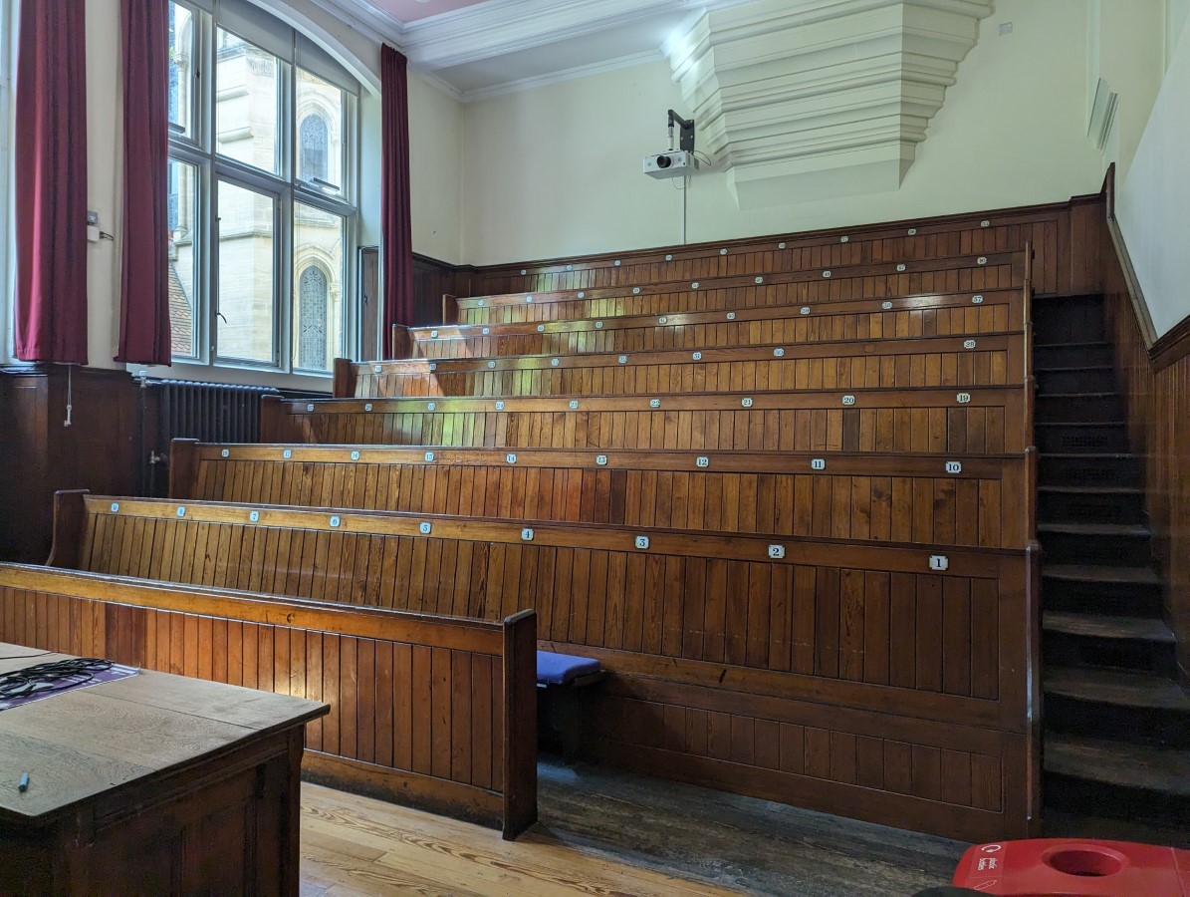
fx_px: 826
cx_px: 595
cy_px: 448
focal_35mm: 24
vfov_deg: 56.9
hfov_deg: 71.5
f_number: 1.85
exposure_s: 1/100
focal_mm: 6.81
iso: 59
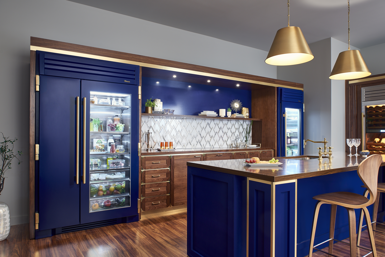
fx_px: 257
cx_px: 192
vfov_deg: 53.2
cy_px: 128
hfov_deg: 73.7
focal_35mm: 24
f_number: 8
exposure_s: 5
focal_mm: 24
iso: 160
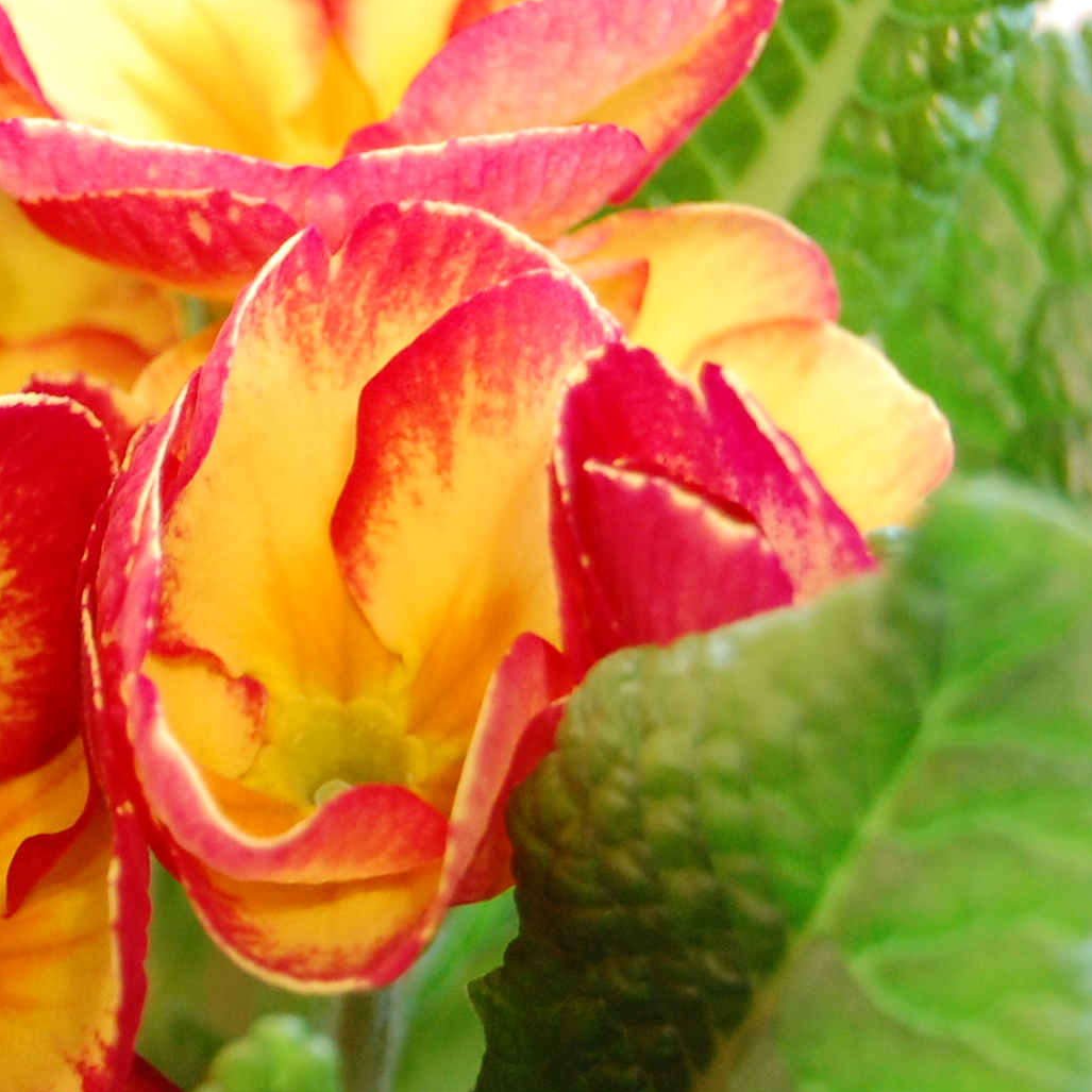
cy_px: 569
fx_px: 6924
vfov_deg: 9.0
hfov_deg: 8.9
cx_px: -69
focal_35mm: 194
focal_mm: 52
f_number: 5.6
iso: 800
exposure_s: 1/40
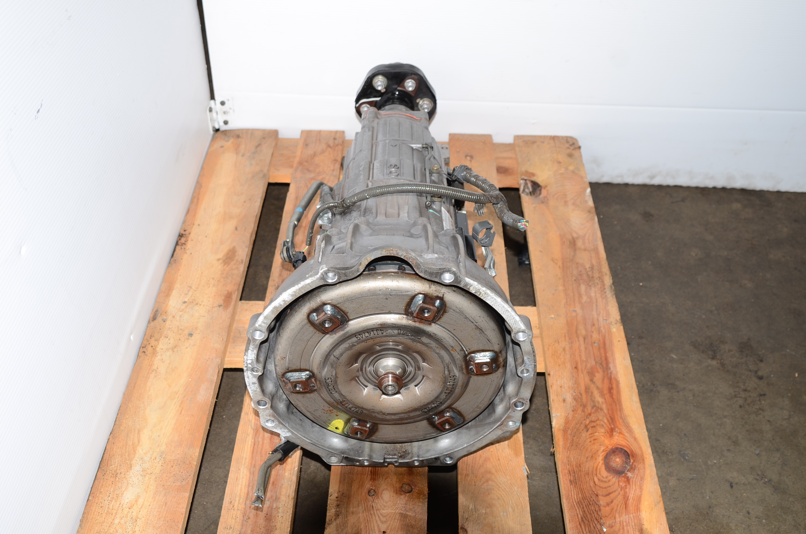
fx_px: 804
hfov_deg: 53.2
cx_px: 403
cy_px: 267
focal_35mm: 36
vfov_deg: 36.7
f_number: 5
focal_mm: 24
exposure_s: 1/60
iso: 100
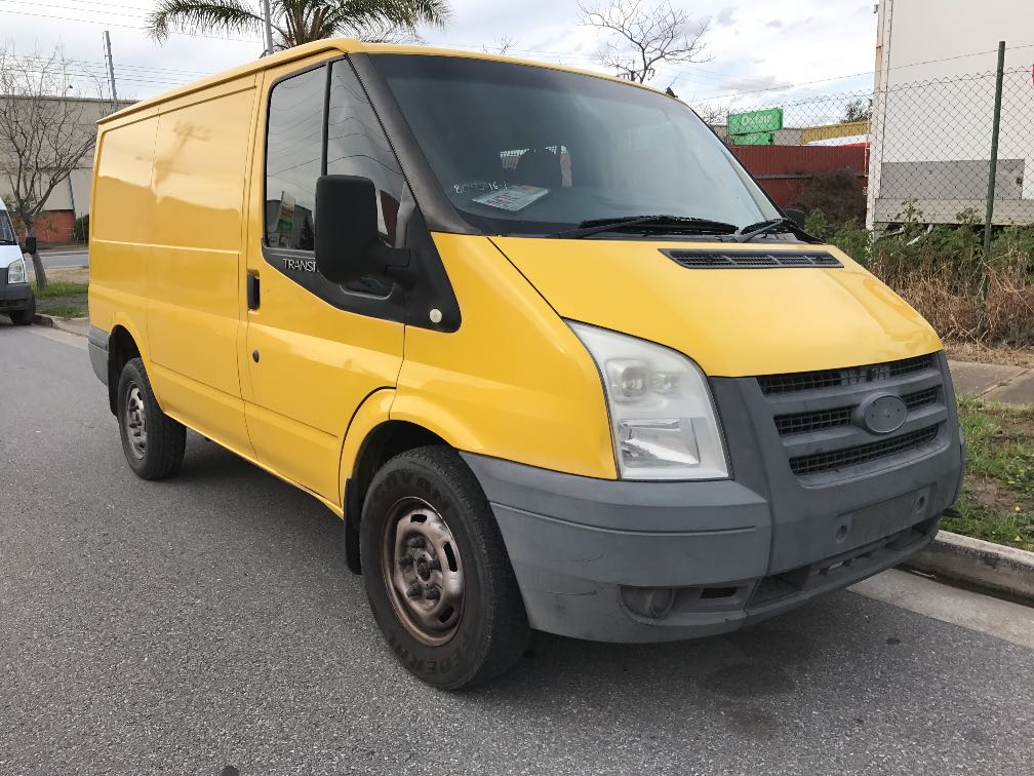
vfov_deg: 49.7
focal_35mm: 28
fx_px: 836
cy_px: 388
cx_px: 517
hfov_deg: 63.4
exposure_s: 1/766
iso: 20
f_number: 1.8
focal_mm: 3.99
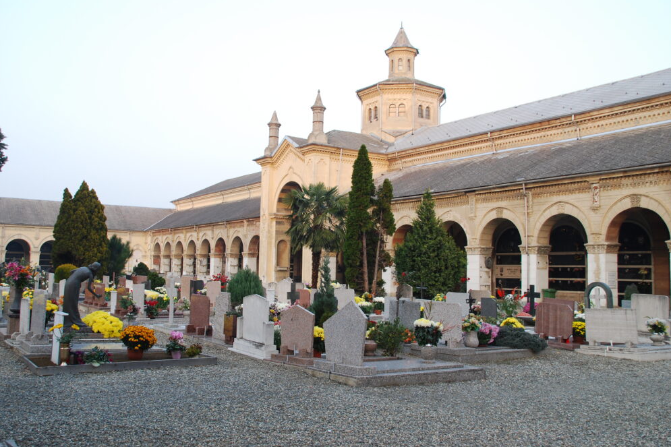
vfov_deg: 38.9
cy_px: 217
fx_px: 634
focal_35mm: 34
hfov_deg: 55.8
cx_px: 334
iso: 200
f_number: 5.6
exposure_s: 1/60
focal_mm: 22
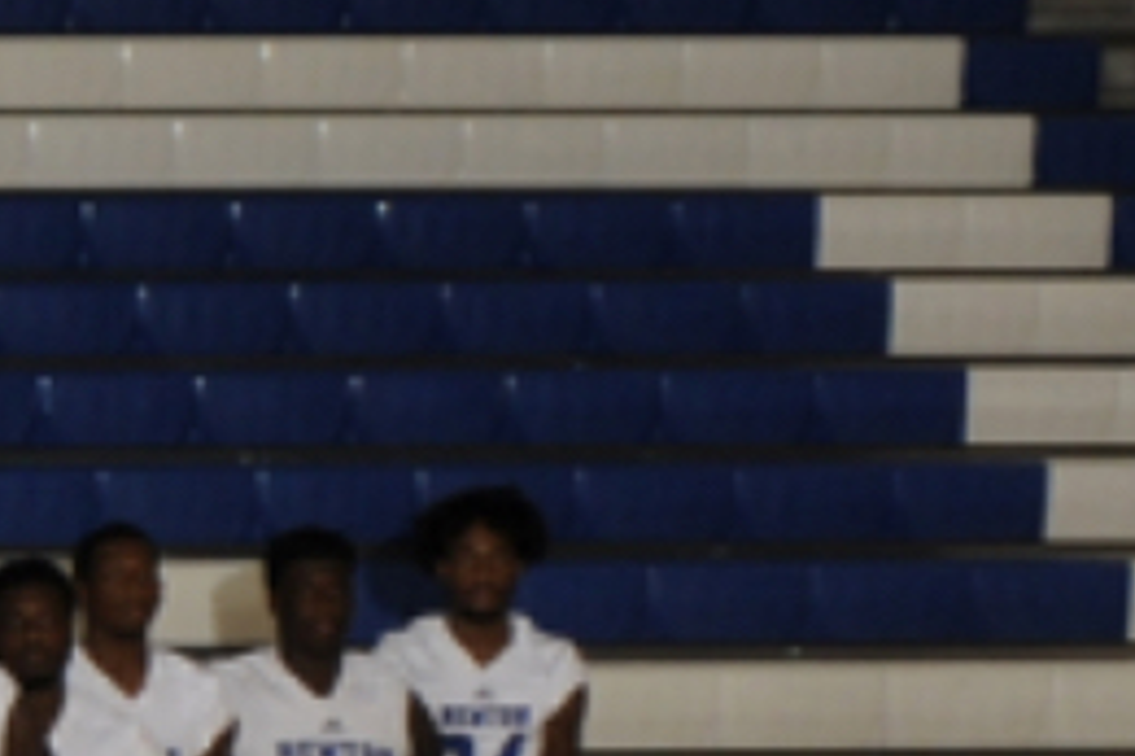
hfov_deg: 8.8
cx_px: -1930
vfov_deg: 6.7
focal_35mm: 203
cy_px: 843
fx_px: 6396
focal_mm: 22
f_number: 10
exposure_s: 1/80
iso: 400
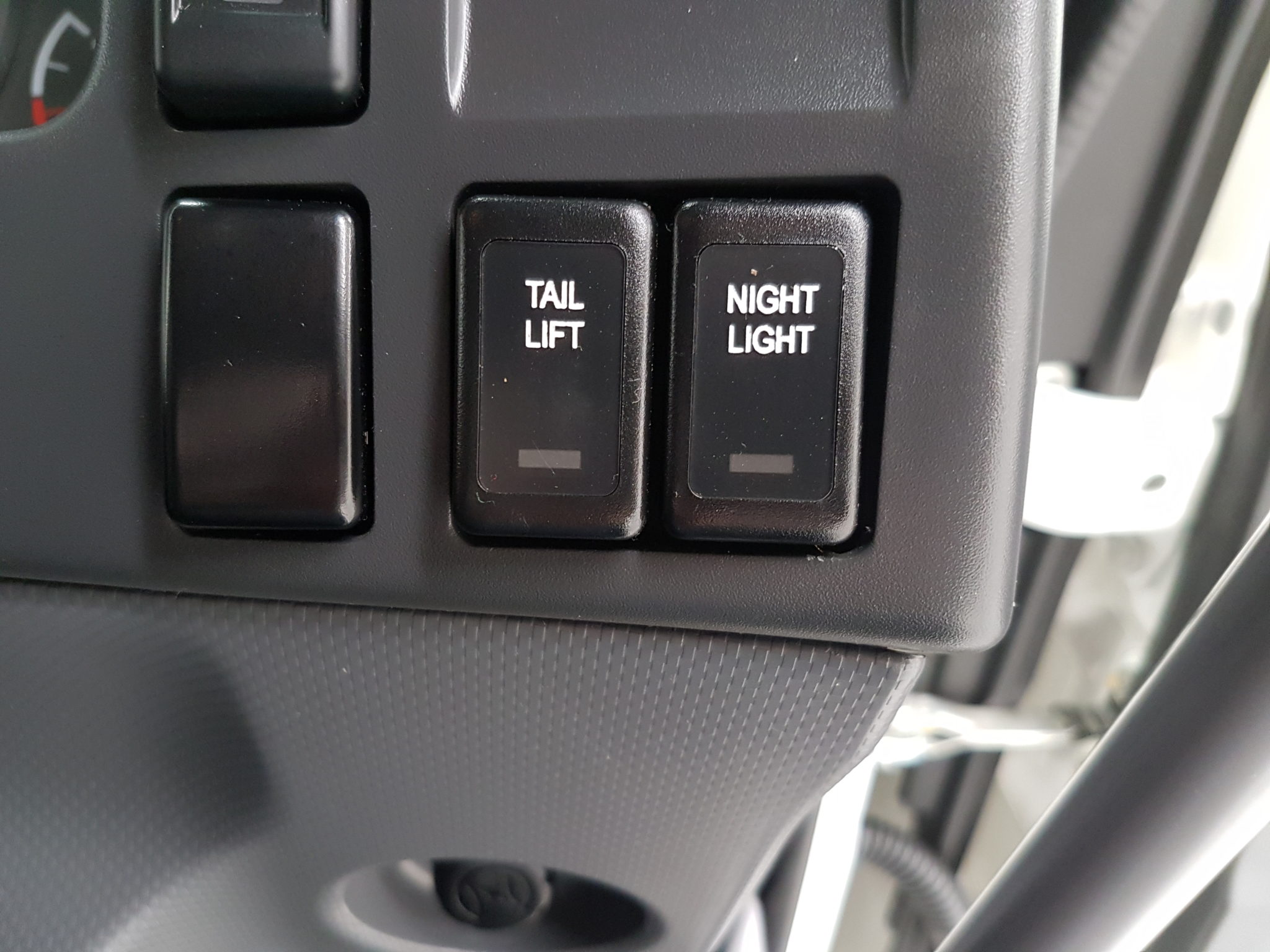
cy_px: 476
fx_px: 954
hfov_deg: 67.3
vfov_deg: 53.1
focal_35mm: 26
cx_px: 635
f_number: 1.7
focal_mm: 4.2
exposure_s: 1/33
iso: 160
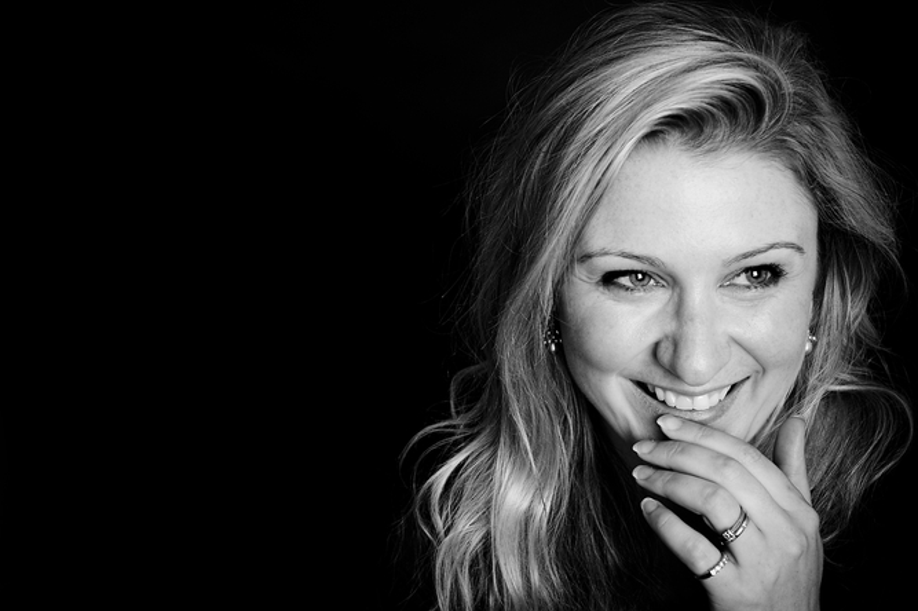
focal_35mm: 63
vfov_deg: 21.5
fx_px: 1606
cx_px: 469
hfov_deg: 31.9
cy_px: 297
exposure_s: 1/160
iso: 200
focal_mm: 60
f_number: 8
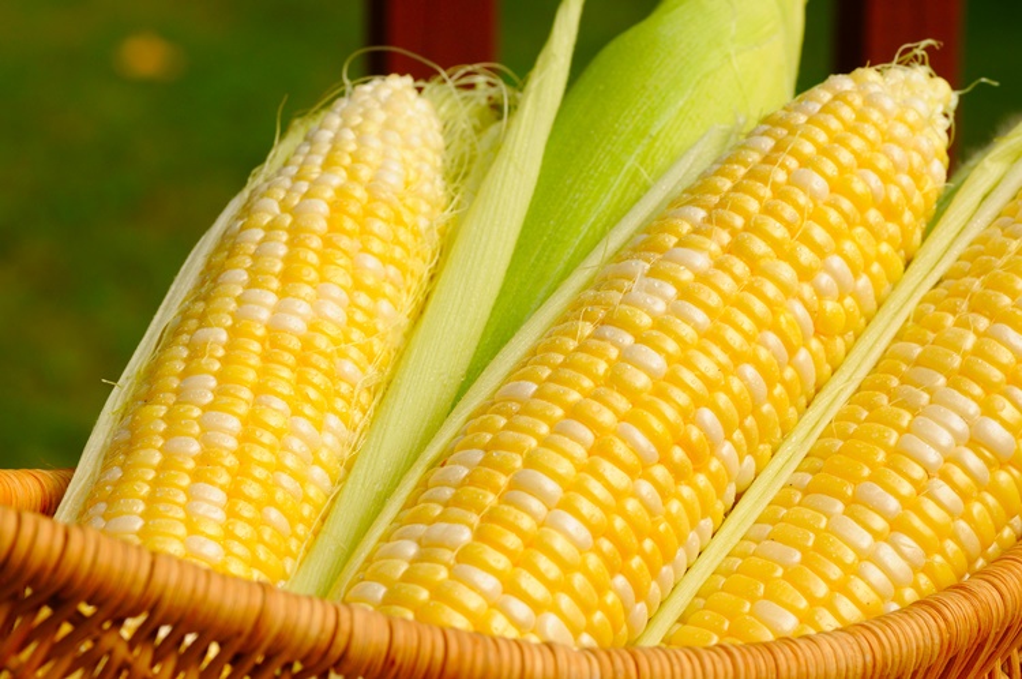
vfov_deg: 10.1
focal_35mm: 135
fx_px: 3827
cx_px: 511
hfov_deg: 15.2
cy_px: 340
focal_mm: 90
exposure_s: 1/40
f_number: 11
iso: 250
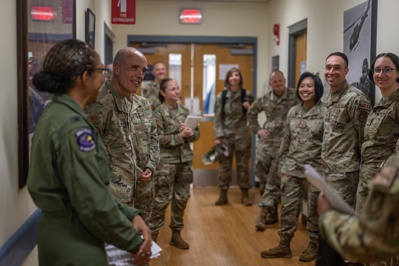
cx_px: 200
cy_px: 133
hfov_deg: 39.6
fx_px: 554
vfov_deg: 27.0
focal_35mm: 50
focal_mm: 50
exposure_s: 1/125
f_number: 1.8
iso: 500
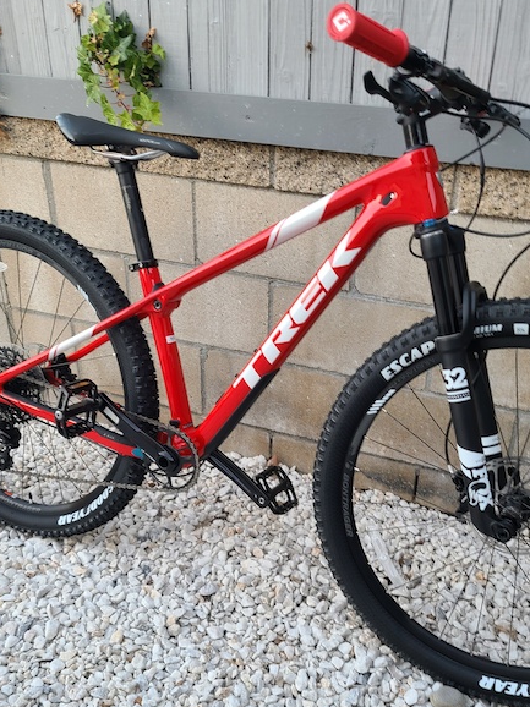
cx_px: 311
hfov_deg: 39.5
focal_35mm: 36
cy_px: 446
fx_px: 735
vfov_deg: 50.8
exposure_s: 1/60
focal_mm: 5.4
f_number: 1.8
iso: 40
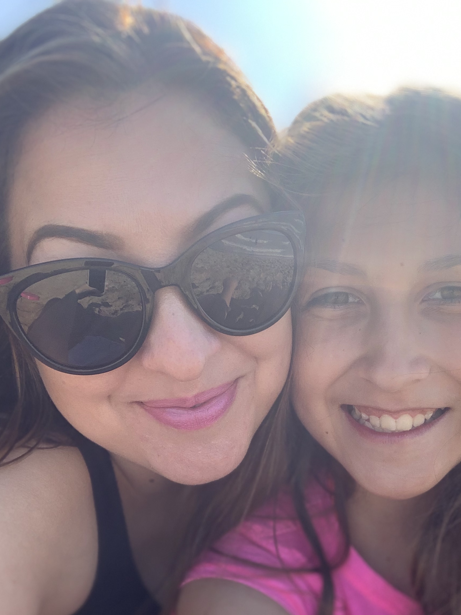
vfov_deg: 43.2
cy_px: 412
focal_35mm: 43
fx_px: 763
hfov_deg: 33.4
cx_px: 295
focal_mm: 2.87
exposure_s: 1/440
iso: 16
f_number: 2.2
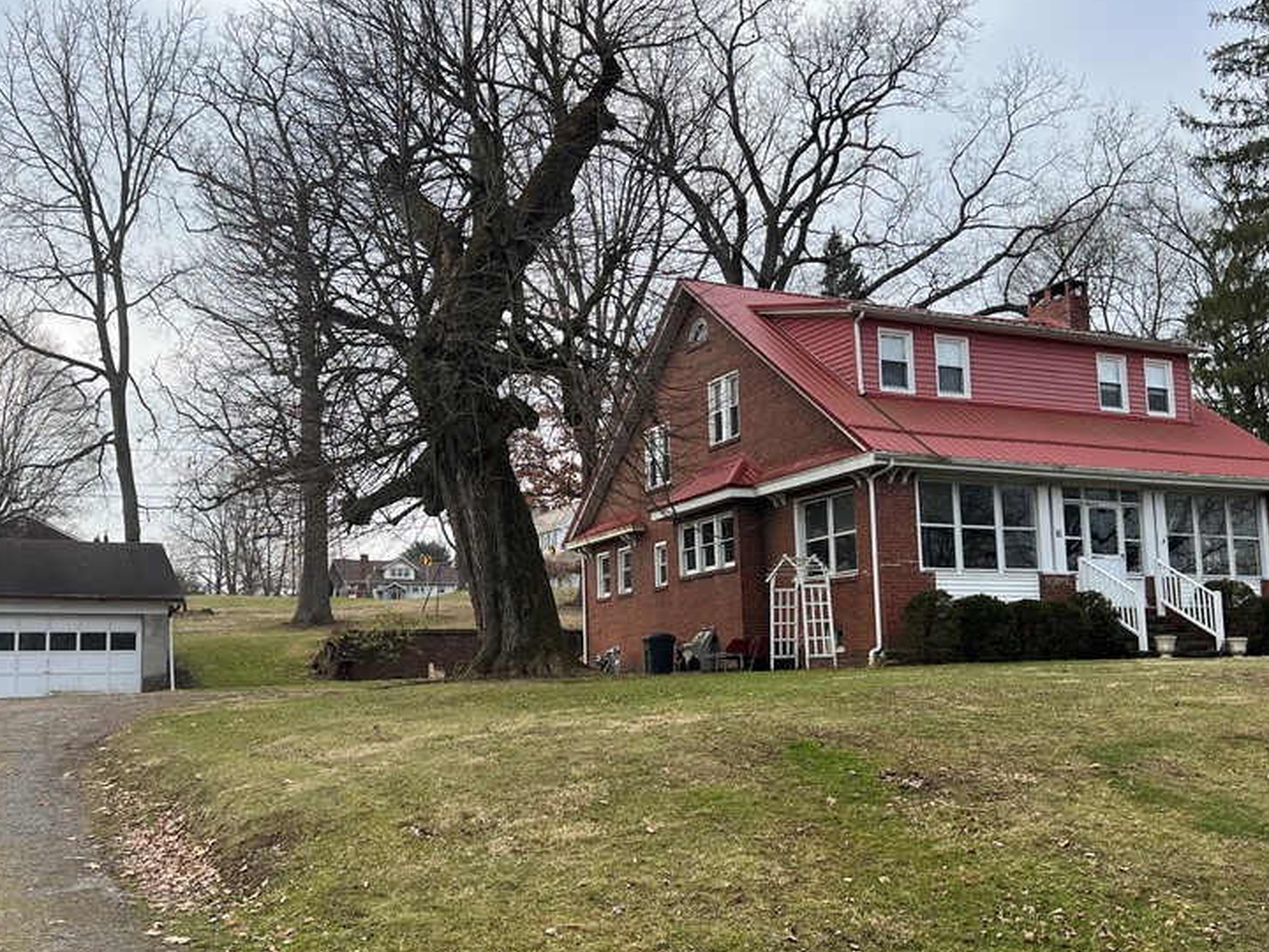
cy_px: 524
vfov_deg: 38.6
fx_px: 1356
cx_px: 656
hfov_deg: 50.1
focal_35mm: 37
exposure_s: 1/940
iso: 50
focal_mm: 5.7
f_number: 1.5
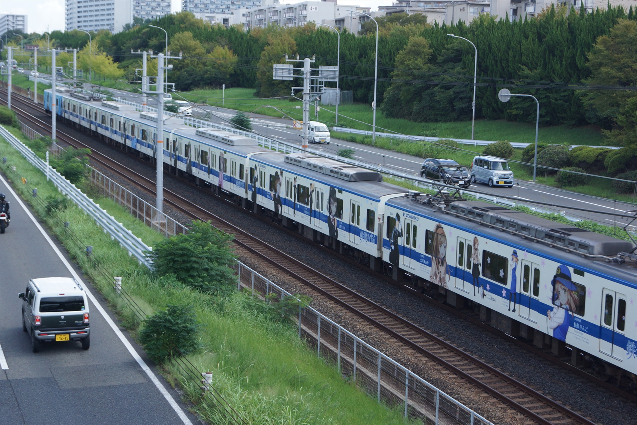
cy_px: 212
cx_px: 318
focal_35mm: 68
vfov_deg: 20.2
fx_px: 1194
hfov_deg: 29.9
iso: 400
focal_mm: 45
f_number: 8
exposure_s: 1/500
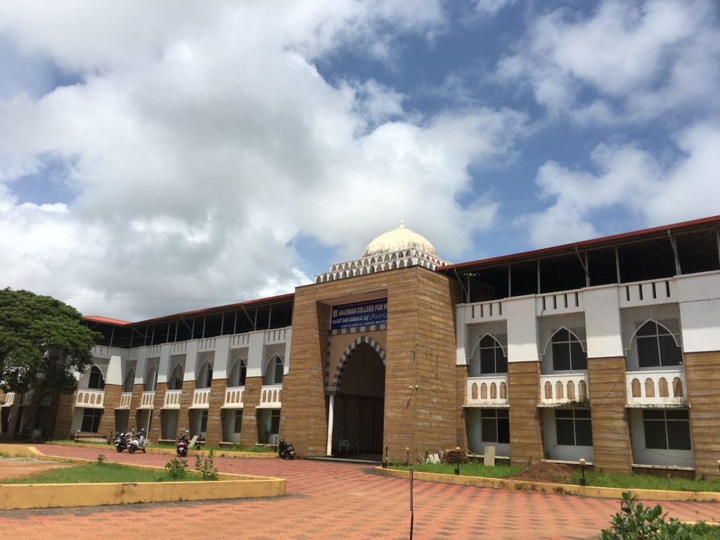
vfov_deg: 48.2
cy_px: 270
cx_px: 360
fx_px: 603
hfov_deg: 61.7
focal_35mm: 29
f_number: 2.2
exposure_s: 1/2959
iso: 25
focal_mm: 4.15
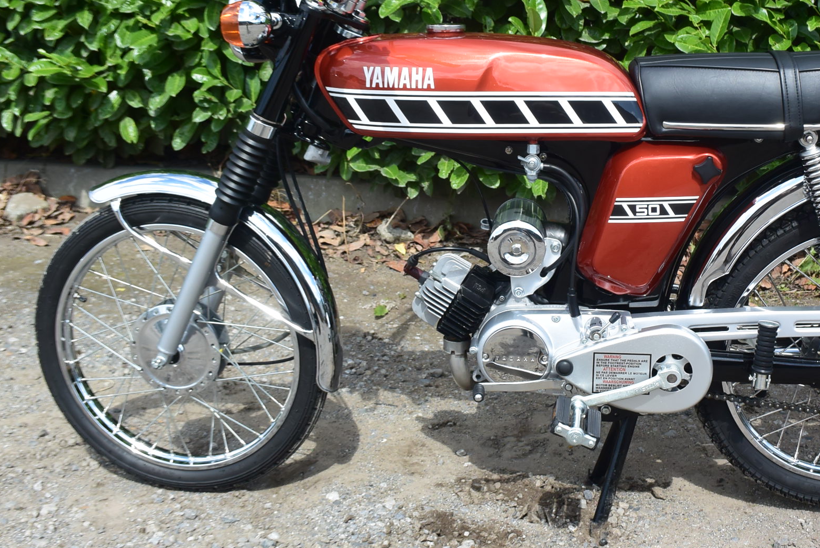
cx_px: 554
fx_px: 1026
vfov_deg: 29.8
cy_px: 210
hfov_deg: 42.9
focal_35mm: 45
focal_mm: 10
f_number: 4.5
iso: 160
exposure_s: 1/500
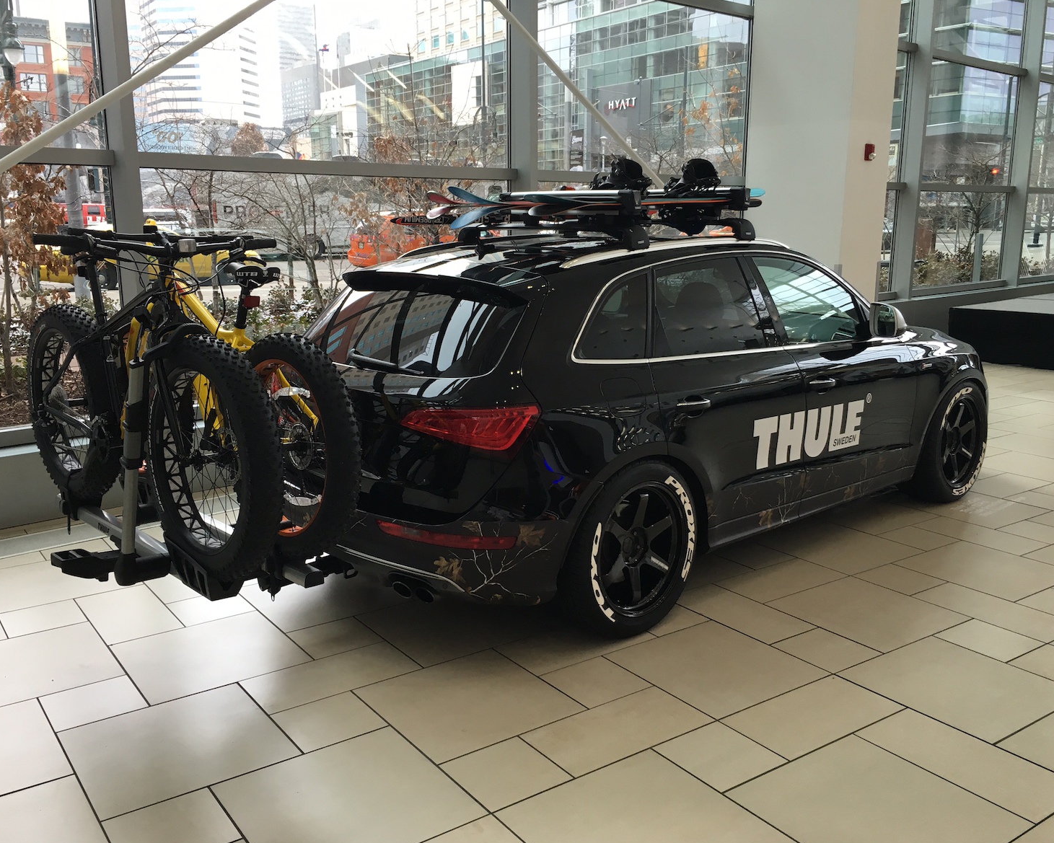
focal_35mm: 31
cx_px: 523
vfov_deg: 47.1
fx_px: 967
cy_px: 431
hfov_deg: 57.2
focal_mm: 4.15
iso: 25
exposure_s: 1/40
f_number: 2.2
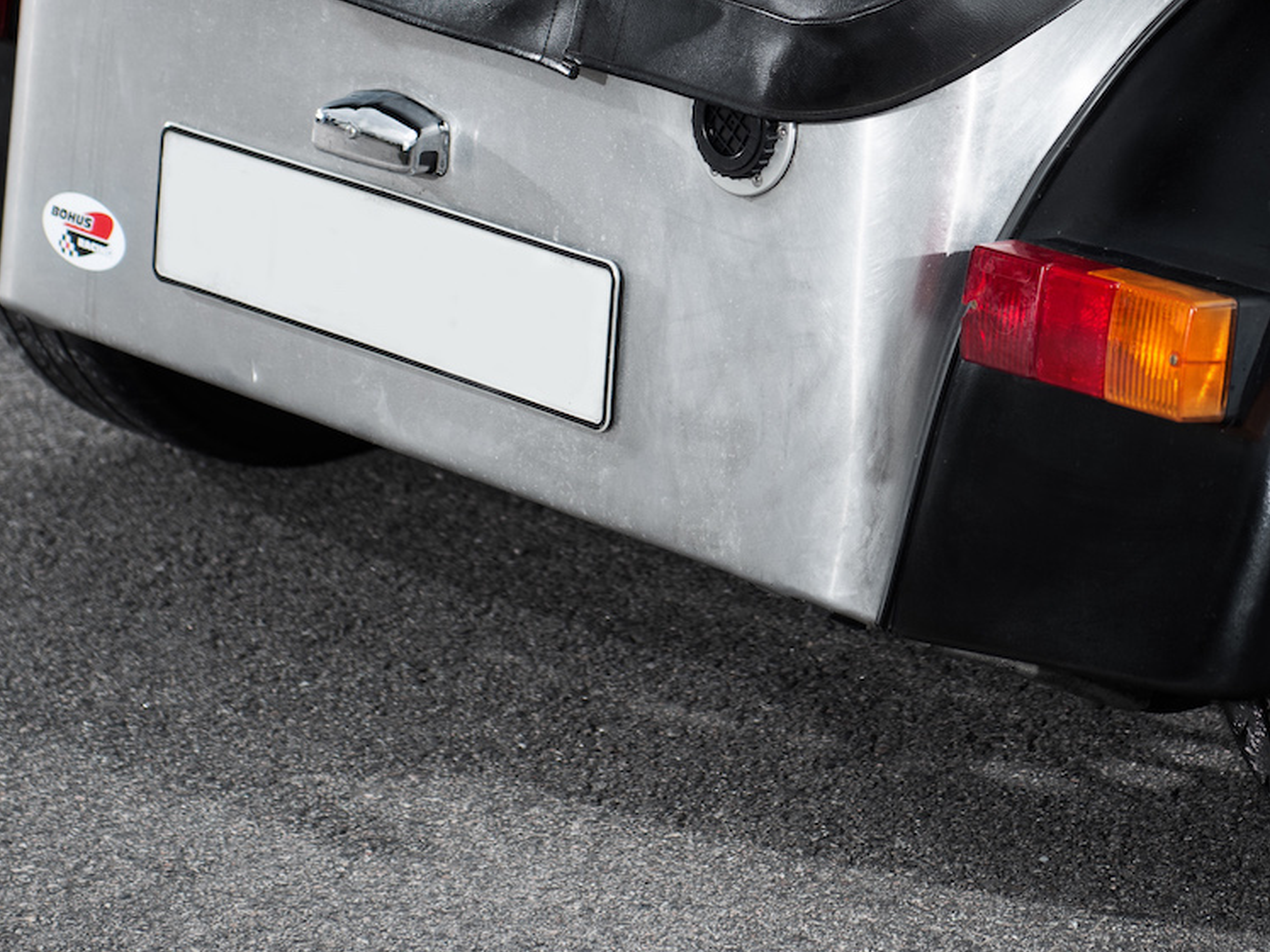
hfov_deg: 11.0
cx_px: 849
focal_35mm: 180
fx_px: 6604
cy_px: 43
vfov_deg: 8.2
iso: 64
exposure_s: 1/160
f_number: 2.8
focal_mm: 70
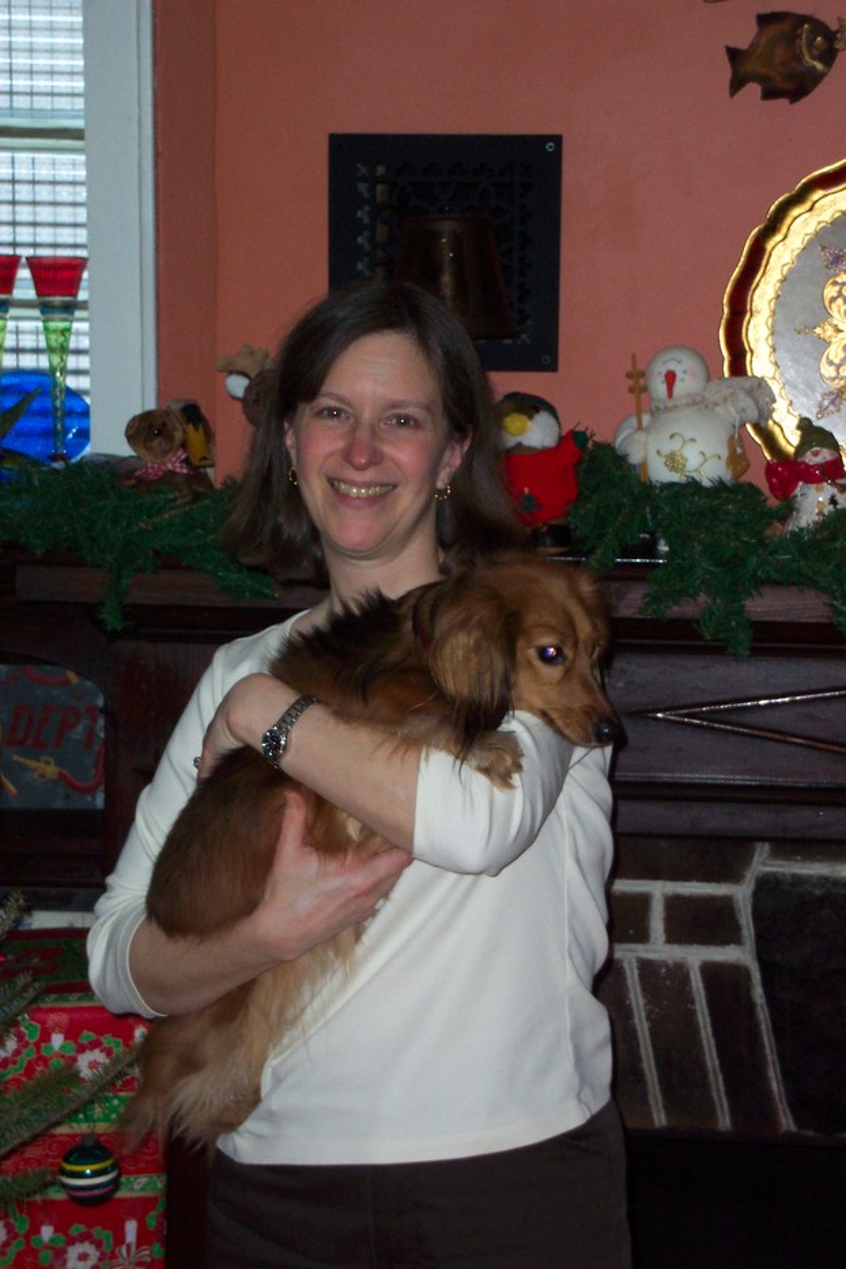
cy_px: 634
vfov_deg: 19.5
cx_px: 423
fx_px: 3701
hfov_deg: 13.0
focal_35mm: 105
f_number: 4.7
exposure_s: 1/90
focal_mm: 21.2
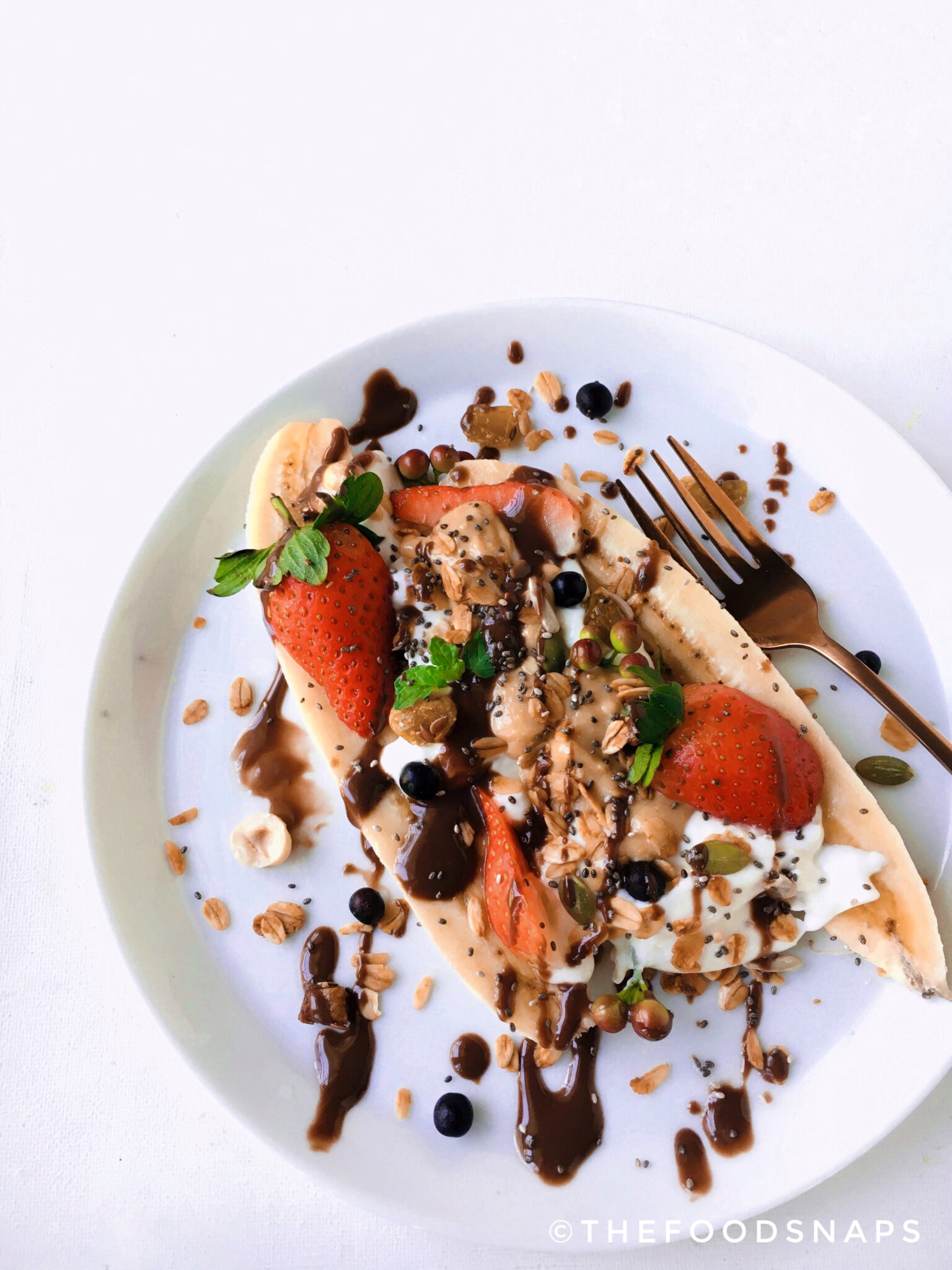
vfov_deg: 61.7
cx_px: 476
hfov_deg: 48.2
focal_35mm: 29
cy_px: 635
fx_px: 1063
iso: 32
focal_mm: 4.15
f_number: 2.2
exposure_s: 1/35
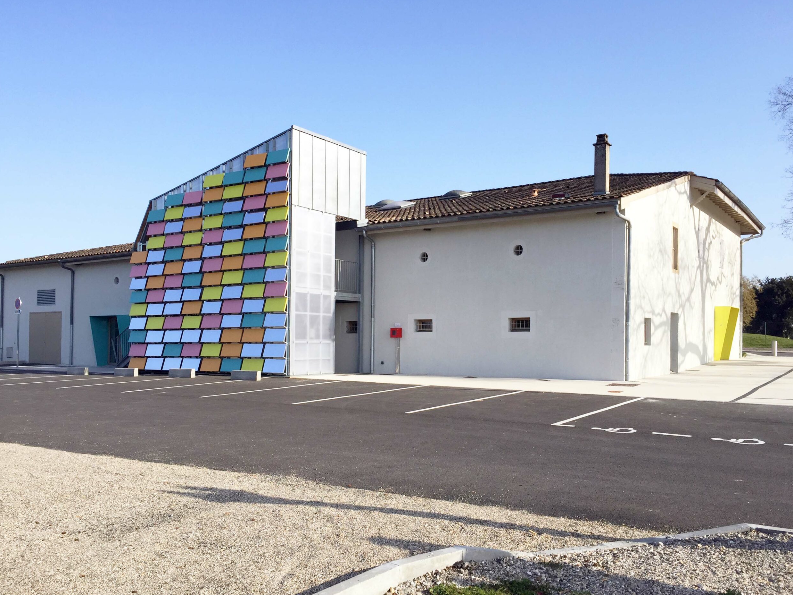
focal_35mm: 30
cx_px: 399
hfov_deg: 60.0
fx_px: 687
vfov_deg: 46.8
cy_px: 300
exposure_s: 1/1582
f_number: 2.2
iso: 32
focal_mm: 4.15
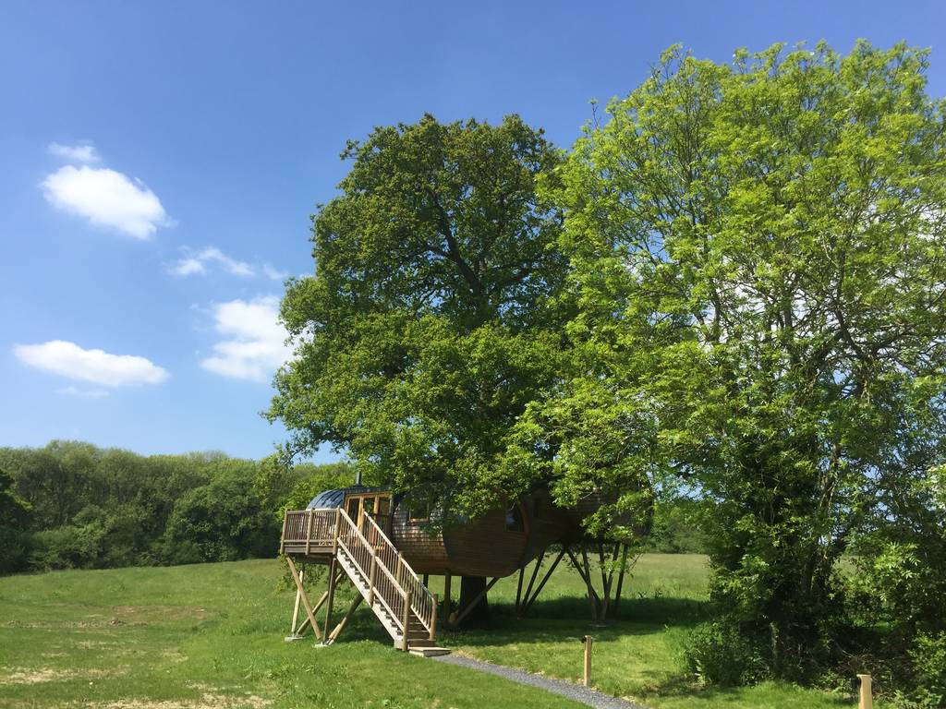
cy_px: 354
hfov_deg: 61.7
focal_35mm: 29
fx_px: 793
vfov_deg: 48.2
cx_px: 473
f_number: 2.2
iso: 32
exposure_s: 1/1464
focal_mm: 4.15
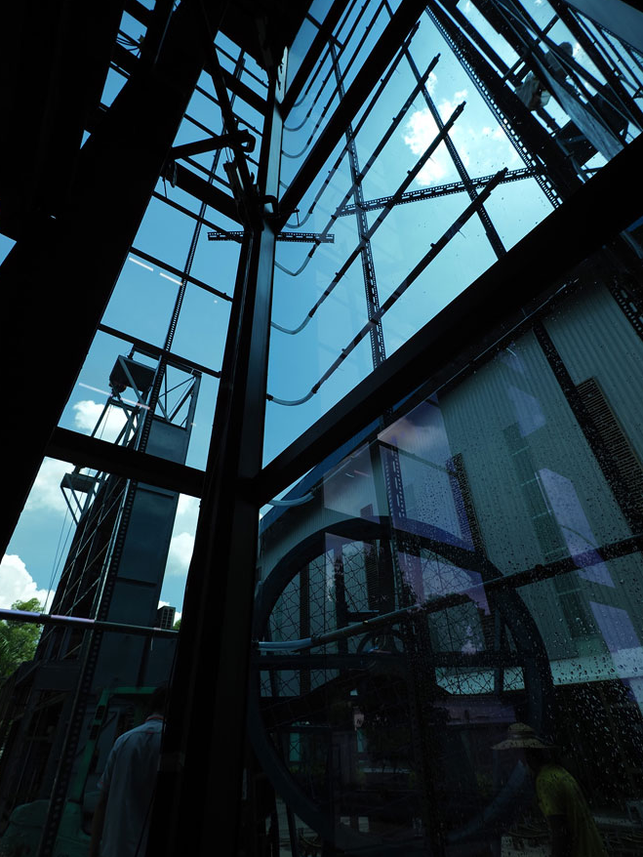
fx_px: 421
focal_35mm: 17
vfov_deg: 91.0
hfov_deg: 74.7
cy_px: 433
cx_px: 303
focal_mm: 8
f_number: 7.1
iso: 200
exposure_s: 1/100
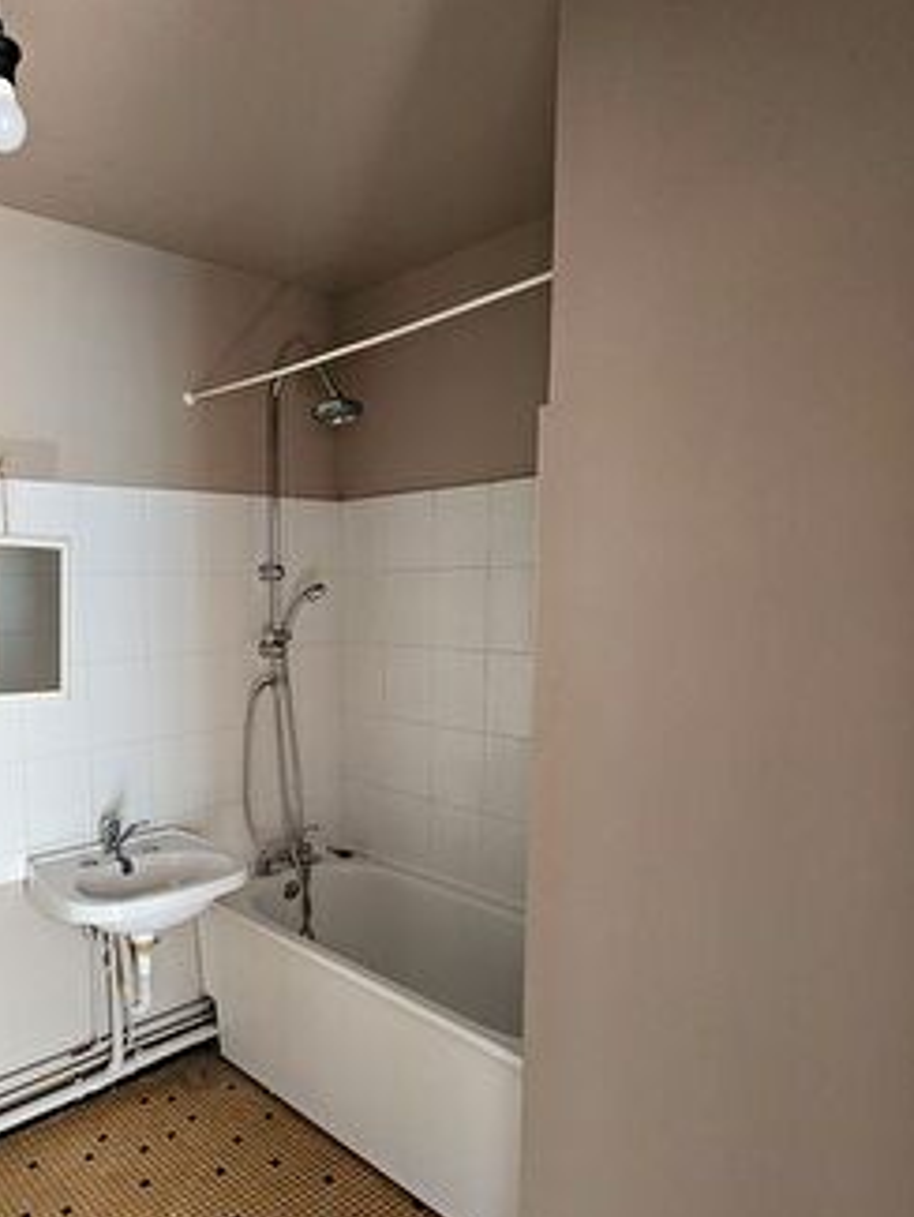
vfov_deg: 78.8
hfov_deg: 60.1
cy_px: 665
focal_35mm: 21
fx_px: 739
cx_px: 232
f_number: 2.2
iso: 400
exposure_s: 1/50
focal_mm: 2.2
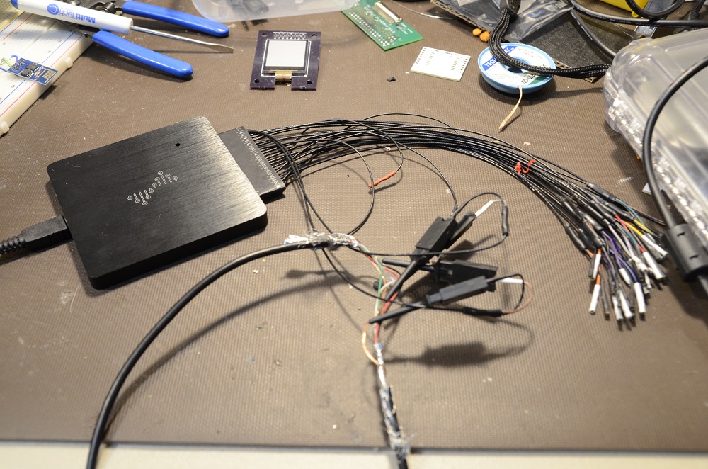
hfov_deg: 49.6
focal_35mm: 39
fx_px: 765
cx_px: 354
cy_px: 234
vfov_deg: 34.1
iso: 1600
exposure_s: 1/50
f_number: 6.3
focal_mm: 26
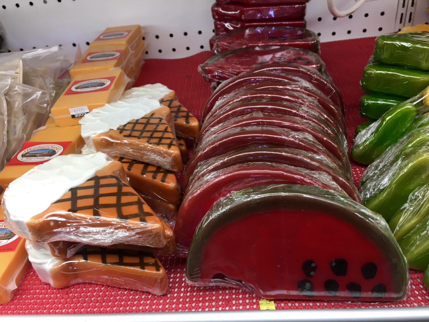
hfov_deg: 61.7
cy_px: 161
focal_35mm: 29
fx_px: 359
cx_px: 214
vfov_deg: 48.2
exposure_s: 1/40
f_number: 2.2
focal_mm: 4.15
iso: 32
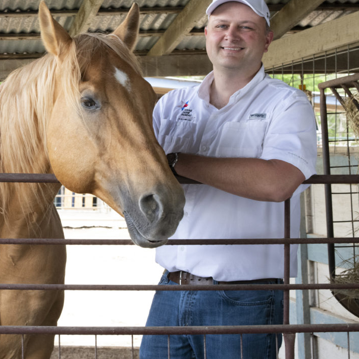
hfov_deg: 15.5
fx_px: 1302
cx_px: 18
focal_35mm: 111
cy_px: 138
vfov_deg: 15.7
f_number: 13
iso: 2500
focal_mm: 58
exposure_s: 1/100
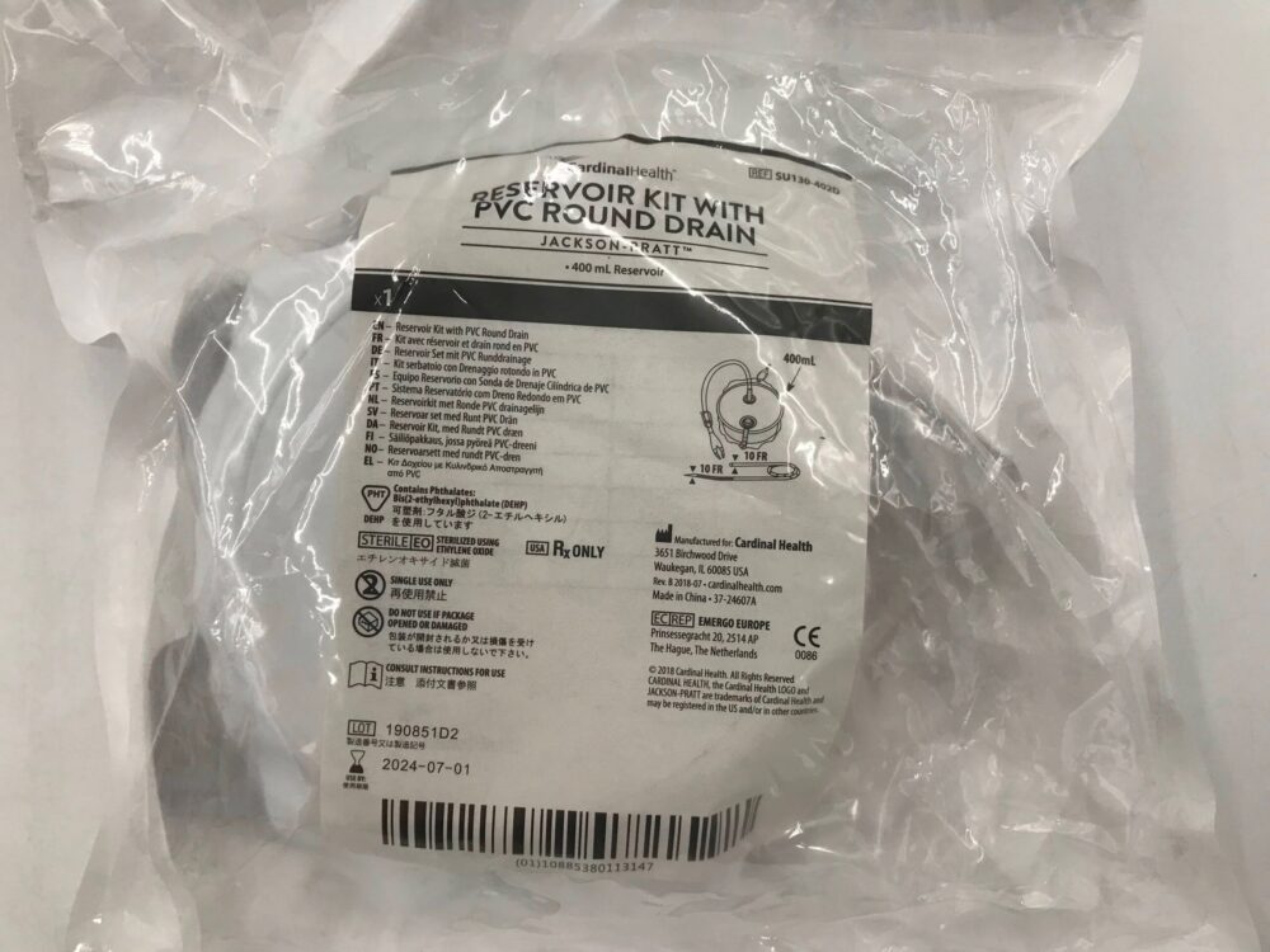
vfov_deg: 49.7
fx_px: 1027
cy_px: 476
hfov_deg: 63.4
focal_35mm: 28
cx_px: 635
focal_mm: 3.99
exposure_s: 1/40
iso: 20
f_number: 1.8
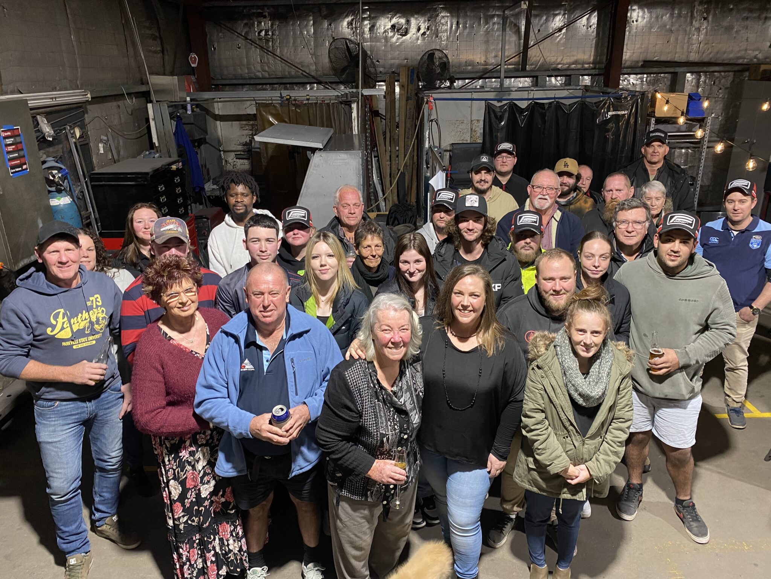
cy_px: 290
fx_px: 579
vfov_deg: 53.1
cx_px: 386
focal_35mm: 26
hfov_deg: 67.3
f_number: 1.8
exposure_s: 1/50
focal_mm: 4.25
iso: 125
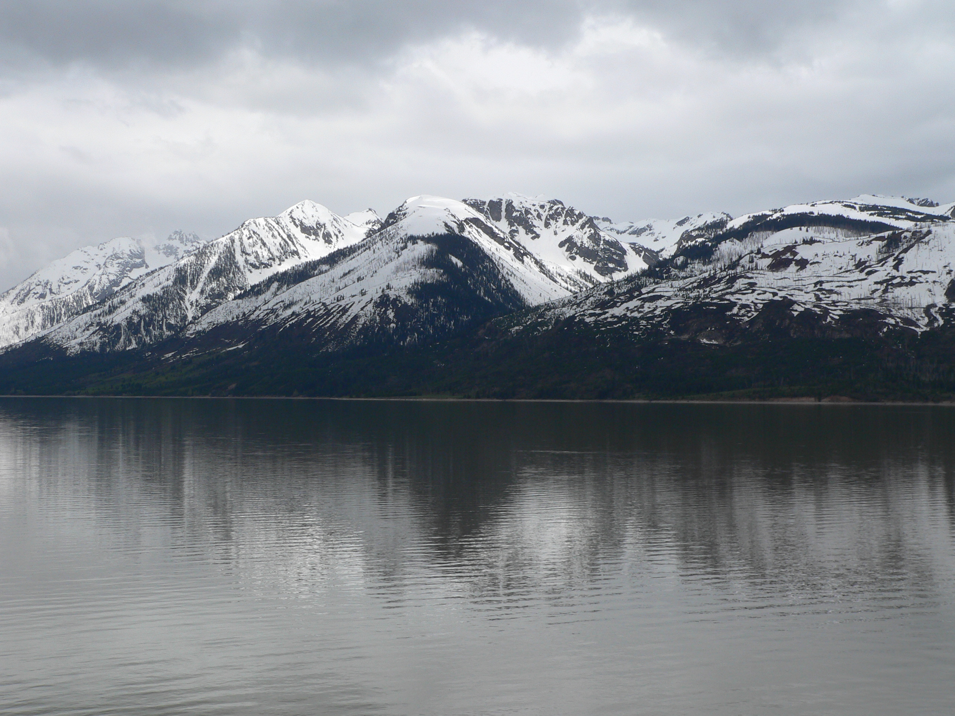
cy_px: 358
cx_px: 478
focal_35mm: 51
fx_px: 1407
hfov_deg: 37.5
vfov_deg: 28.6
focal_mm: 8.5
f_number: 5.6
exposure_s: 1/800
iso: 80
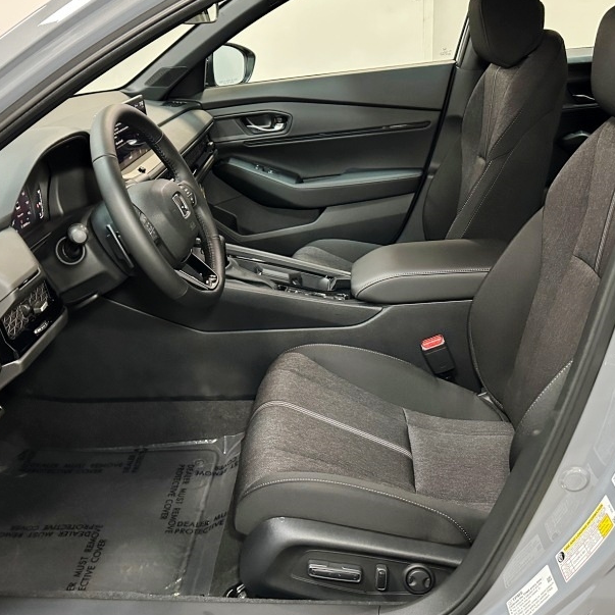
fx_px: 724
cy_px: 271
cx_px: 268
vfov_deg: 46.0
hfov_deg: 45.9
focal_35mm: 36
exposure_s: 1/40
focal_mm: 6.86
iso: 800
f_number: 1.78
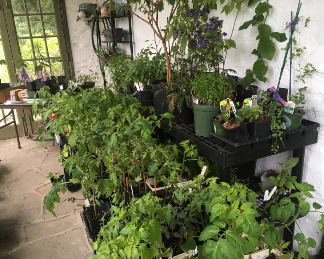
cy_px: 131
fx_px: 297
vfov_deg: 47.1
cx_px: 164
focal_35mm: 31
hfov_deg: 57.2
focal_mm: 4.15
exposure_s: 1/30
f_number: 2.2
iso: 25
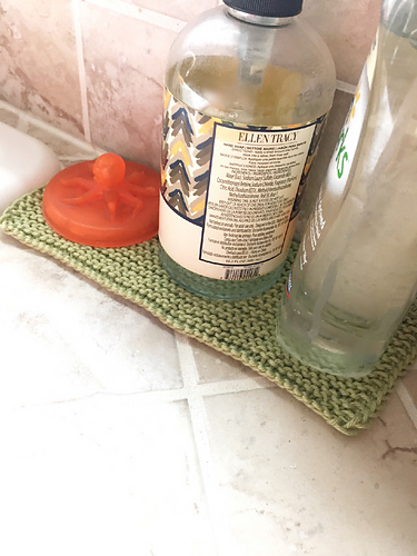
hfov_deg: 48.2
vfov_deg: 61.7
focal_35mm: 29
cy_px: 278
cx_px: 208
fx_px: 466
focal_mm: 4.15
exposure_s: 1/30
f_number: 2.2
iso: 64
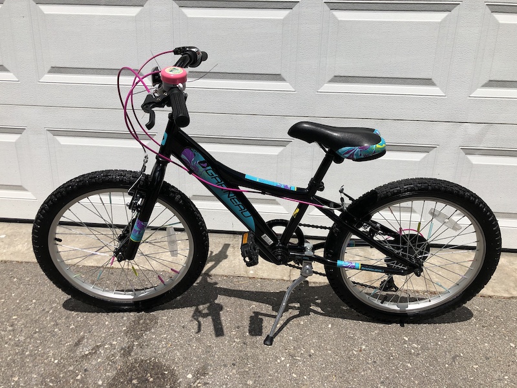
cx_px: 258
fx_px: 418
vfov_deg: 49.7
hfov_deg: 63.4
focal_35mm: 28
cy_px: 194
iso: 25
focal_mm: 3.99
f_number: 1.8
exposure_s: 1/4000
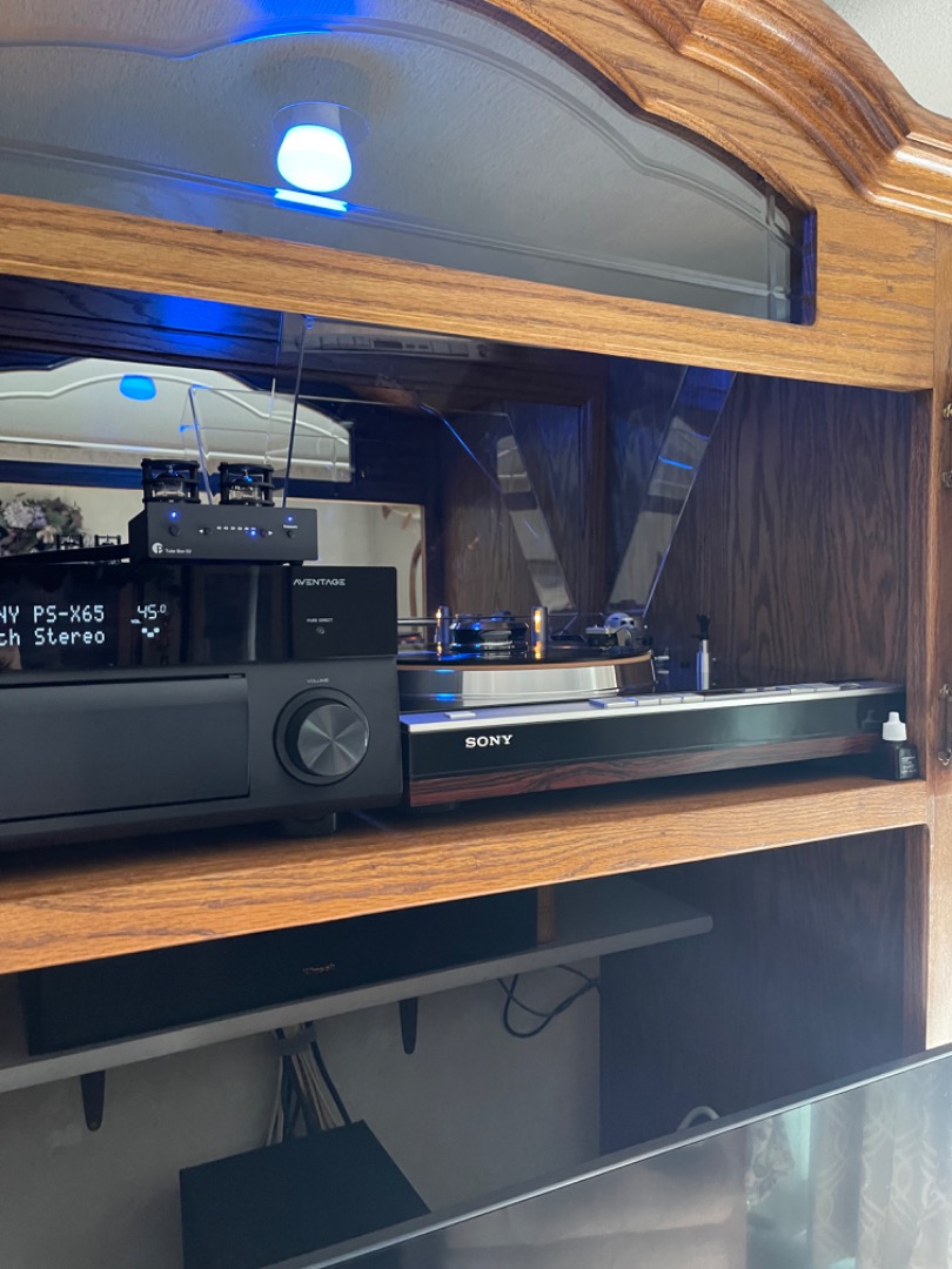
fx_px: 953
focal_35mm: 26
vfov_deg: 67.3
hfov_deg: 53.1
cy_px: 634
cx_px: 476
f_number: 1.6
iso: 640
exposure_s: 1/34
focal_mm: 5.1
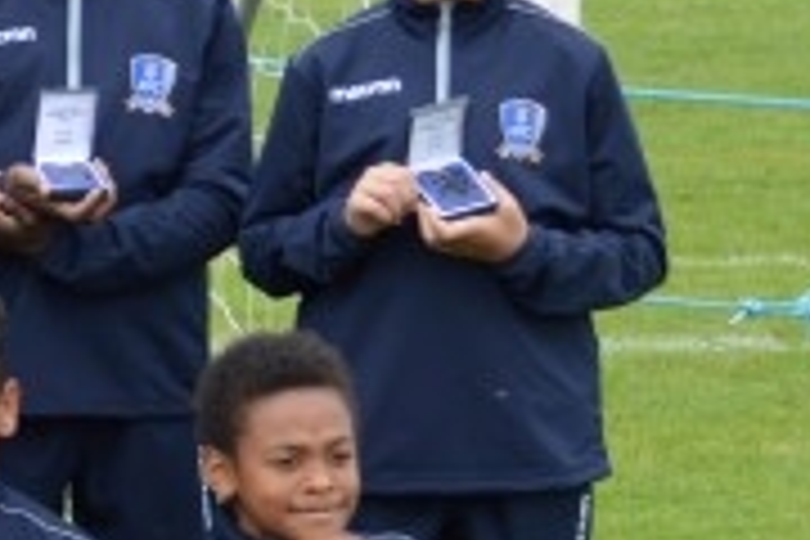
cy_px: 441
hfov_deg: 6.1
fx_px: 7447
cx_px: -598
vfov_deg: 4.2
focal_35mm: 331
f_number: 6.3
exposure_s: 1/160
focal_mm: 55
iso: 100
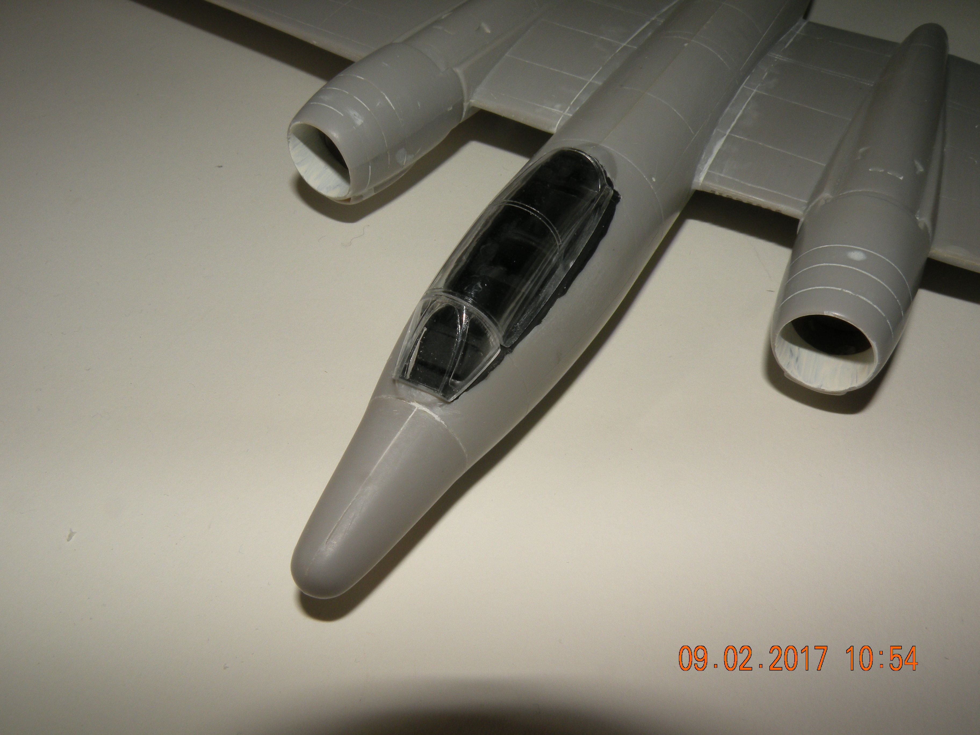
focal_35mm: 27
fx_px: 764
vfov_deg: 51.4
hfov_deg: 65.3
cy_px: 368
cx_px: 490
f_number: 8
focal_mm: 4.7
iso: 64
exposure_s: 1/60
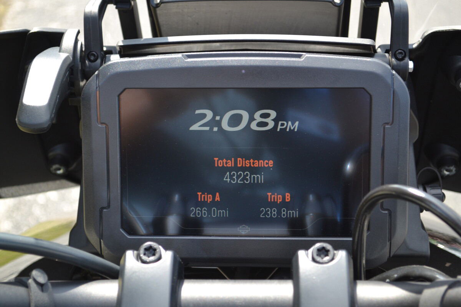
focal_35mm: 72
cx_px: 230
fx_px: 922
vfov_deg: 18.9
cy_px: 154
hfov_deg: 28.1
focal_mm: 48
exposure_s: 1/125
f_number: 5.6
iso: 180
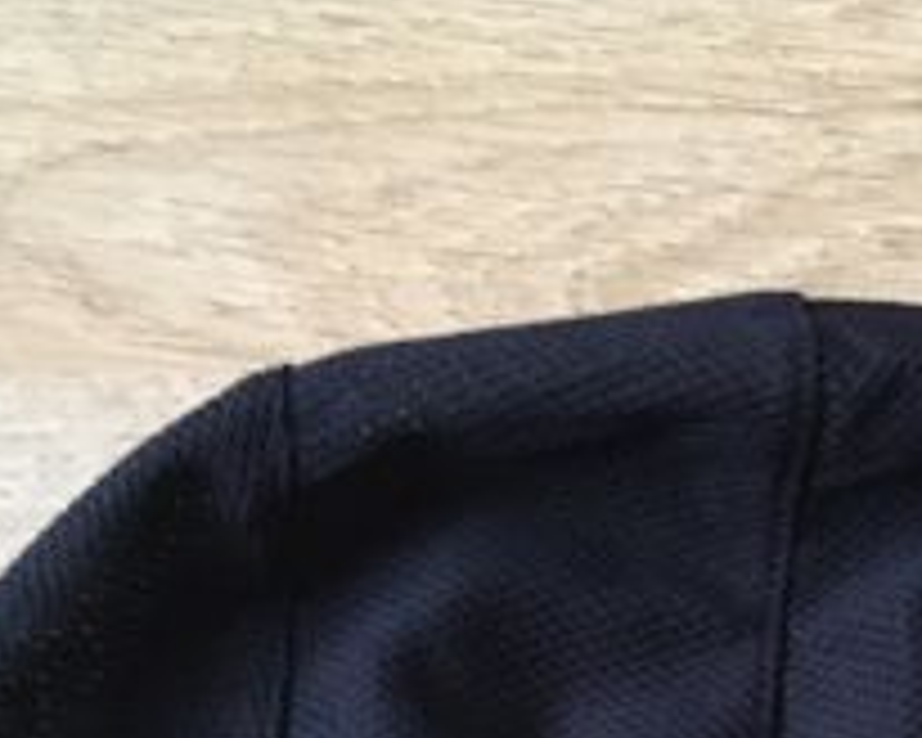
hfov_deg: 22.5
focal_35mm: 83
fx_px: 2265
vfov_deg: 17.5
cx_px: 805
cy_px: 922
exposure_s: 1/17
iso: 320
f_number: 2.2
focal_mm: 4.15
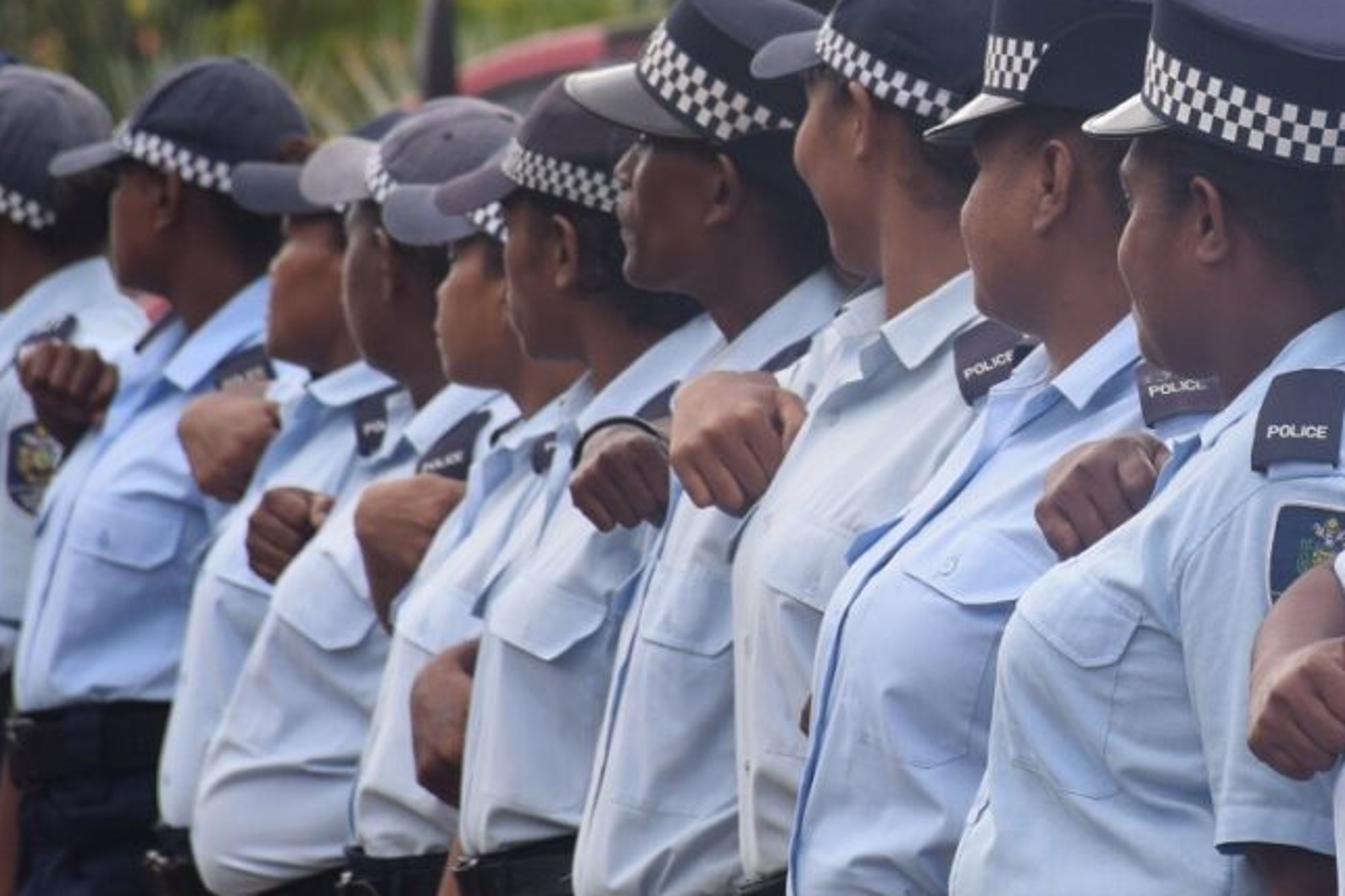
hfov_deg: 4.1
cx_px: 1214
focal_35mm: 500
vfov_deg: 2.7
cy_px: 321
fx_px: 18679
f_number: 5.6
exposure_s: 1/250
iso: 400
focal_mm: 140
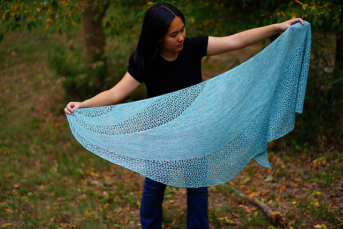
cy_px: 114
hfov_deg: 36.2
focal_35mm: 55
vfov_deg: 24.6
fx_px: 524
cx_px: 172
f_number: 2
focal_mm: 55
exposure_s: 1/1000
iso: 200
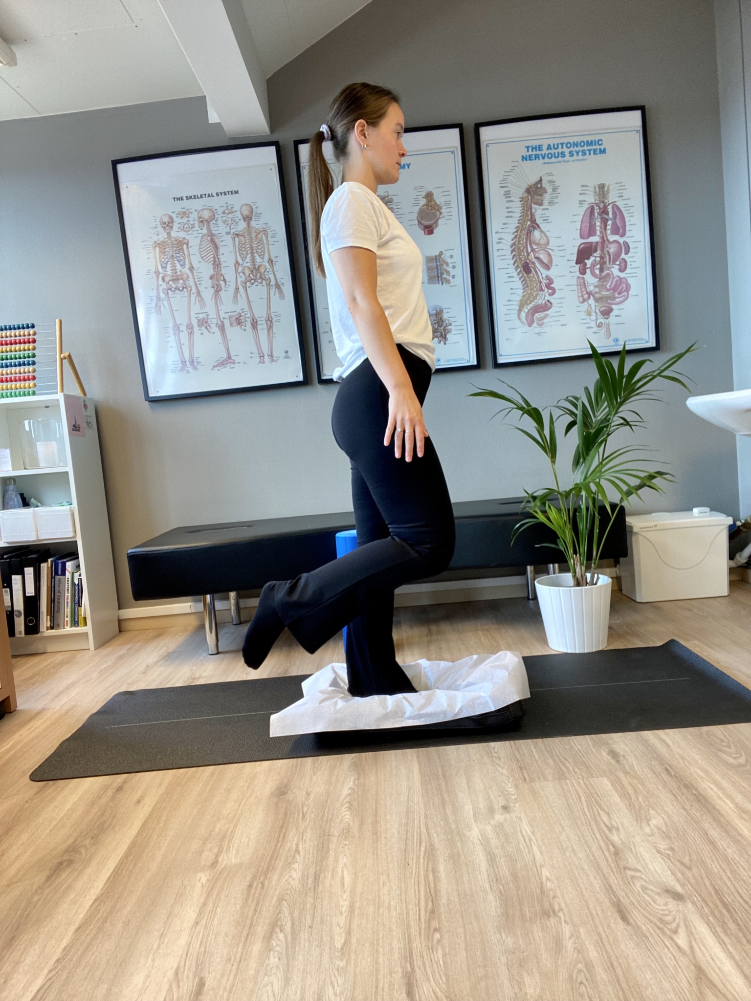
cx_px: 376
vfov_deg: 73.9
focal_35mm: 23
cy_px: 500
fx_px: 665
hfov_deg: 58.9
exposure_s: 1/50
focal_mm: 2.71
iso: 125
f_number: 2.2
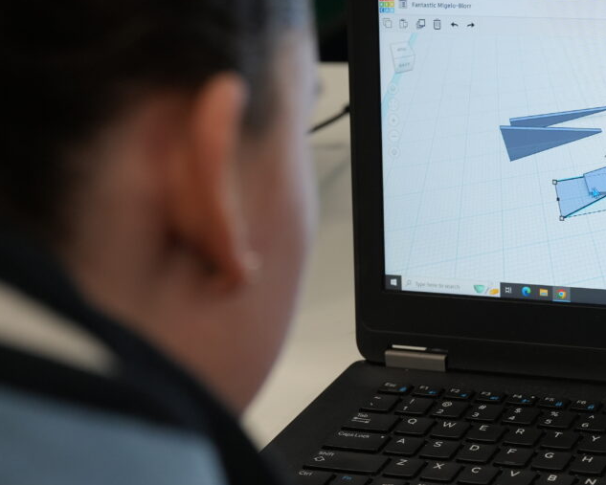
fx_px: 2153
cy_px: 327
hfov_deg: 15.5
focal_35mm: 120
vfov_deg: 12.8
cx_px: 710
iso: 800
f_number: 4
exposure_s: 1/160
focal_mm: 50
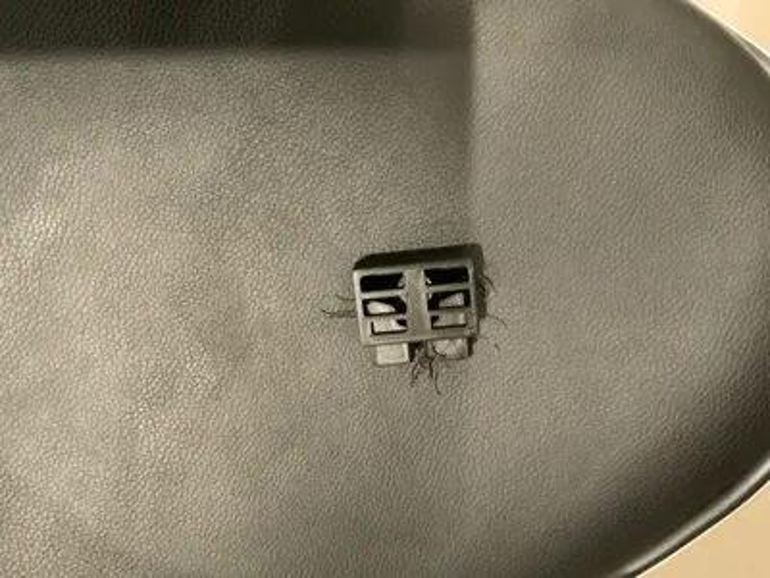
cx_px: 385
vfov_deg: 48.2
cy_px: 289
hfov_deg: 61.7
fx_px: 645
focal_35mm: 29
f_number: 1.8
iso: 500
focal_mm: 3
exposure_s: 1/30
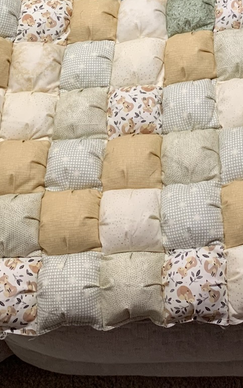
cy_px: -51
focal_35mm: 73
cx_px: 201
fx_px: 774
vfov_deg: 25.8
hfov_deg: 17.7
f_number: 1.8
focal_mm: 4.25
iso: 125
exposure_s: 1/60
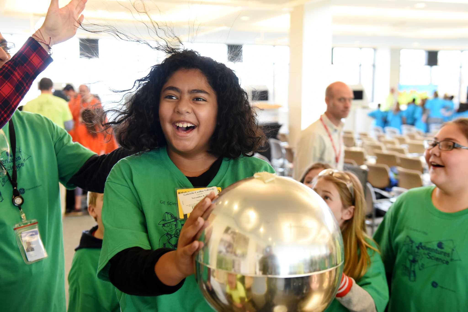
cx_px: 234
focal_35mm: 44
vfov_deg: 30.5
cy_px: 156
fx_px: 572
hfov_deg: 44.5
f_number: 4
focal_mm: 44
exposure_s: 1/160
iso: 3200
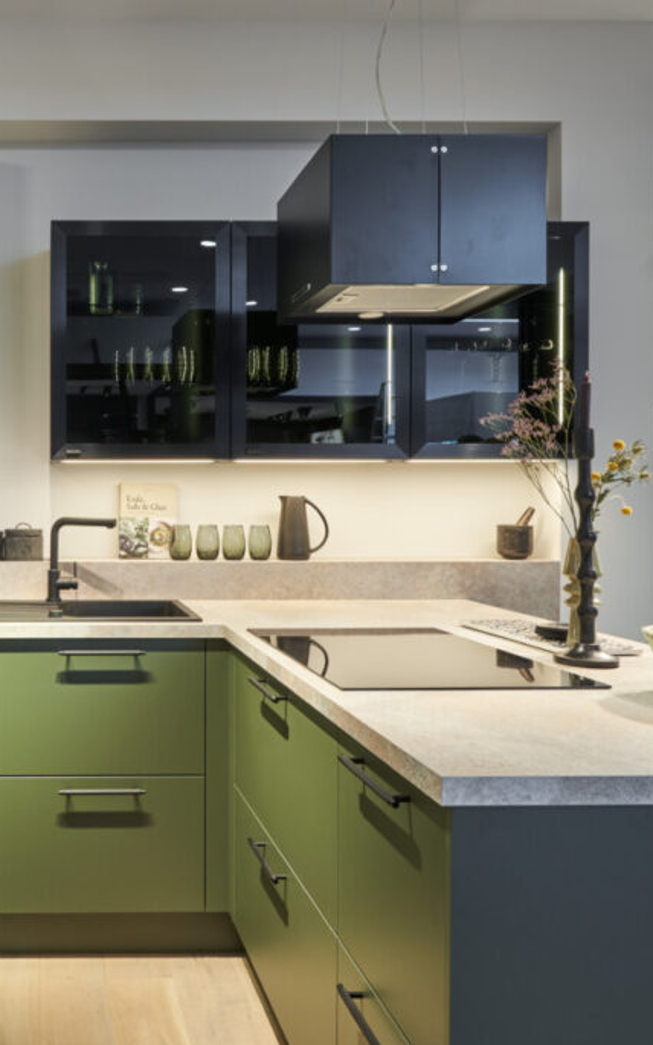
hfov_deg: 37.5
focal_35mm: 32
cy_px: 485
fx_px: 911
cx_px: 99
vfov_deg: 59.6
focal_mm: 14
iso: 100
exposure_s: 1/1.59
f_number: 8
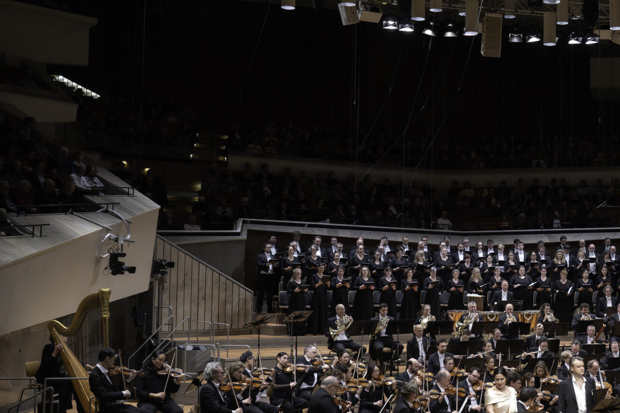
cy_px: 209
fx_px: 999
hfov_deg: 32.5
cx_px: 577
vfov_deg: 23.4
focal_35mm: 58
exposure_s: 1/200
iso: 4000
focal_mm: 29.5
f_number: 5
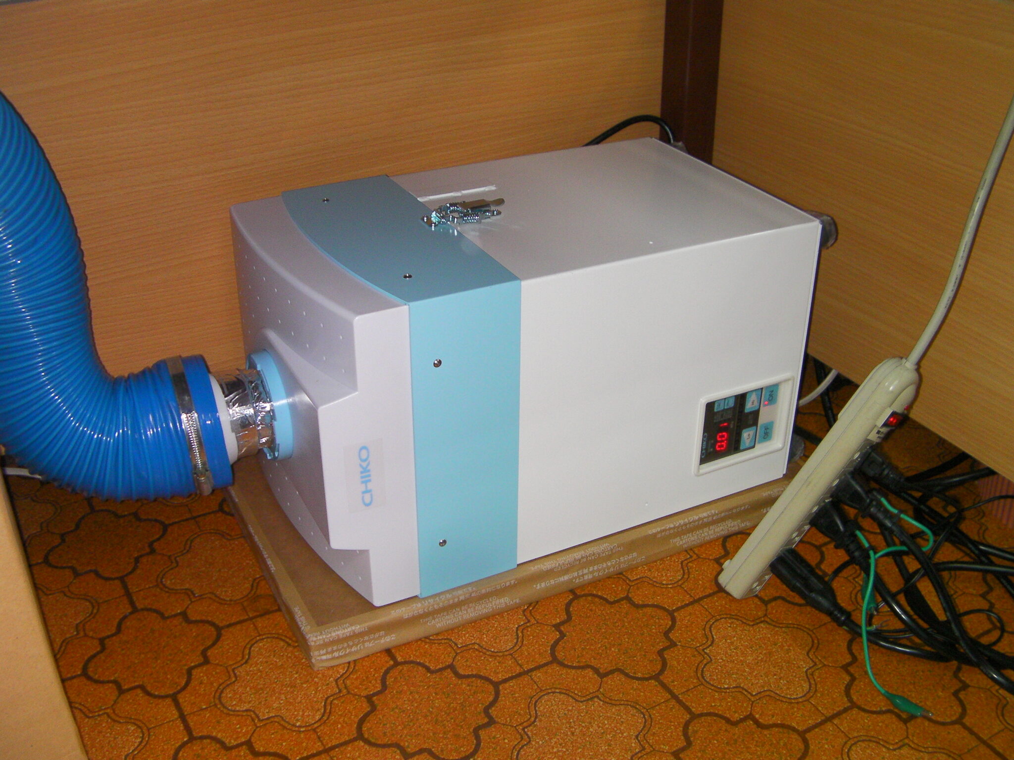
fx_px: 1113
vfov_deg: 37.7
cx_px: 507
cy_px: 380
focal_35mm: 38
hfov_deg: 49.0
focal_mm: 6.8
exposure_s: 1/30
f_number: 3.5
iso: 200
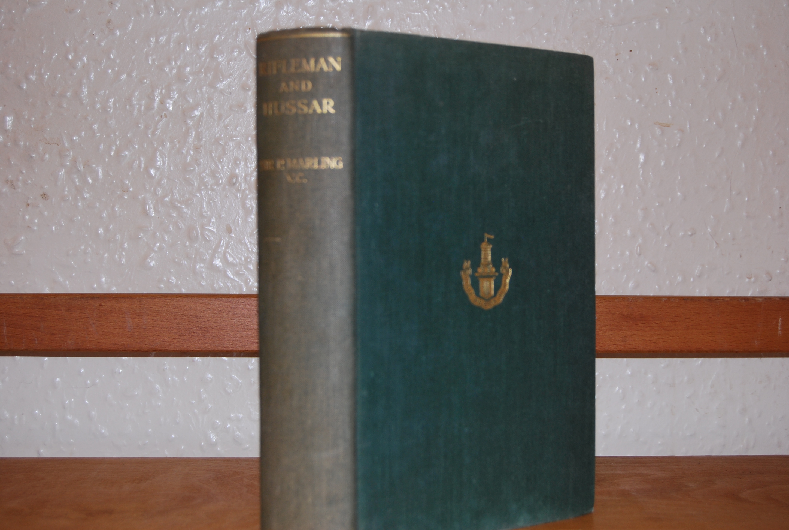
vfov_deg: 23.9
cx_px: 394
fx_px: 1252
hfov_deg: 35.0
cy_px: 265
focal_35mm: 57
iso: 200
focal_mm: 38
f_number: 5
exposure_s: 1/60
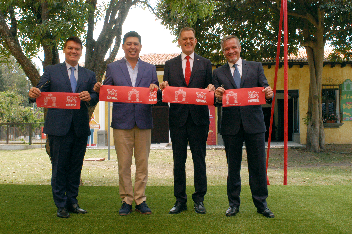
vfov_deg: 38.3
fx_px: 337
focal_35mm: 34
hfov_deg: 55.1
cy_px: 117
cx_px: 176
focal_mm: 23
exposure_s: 1/100
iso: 800
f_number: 11
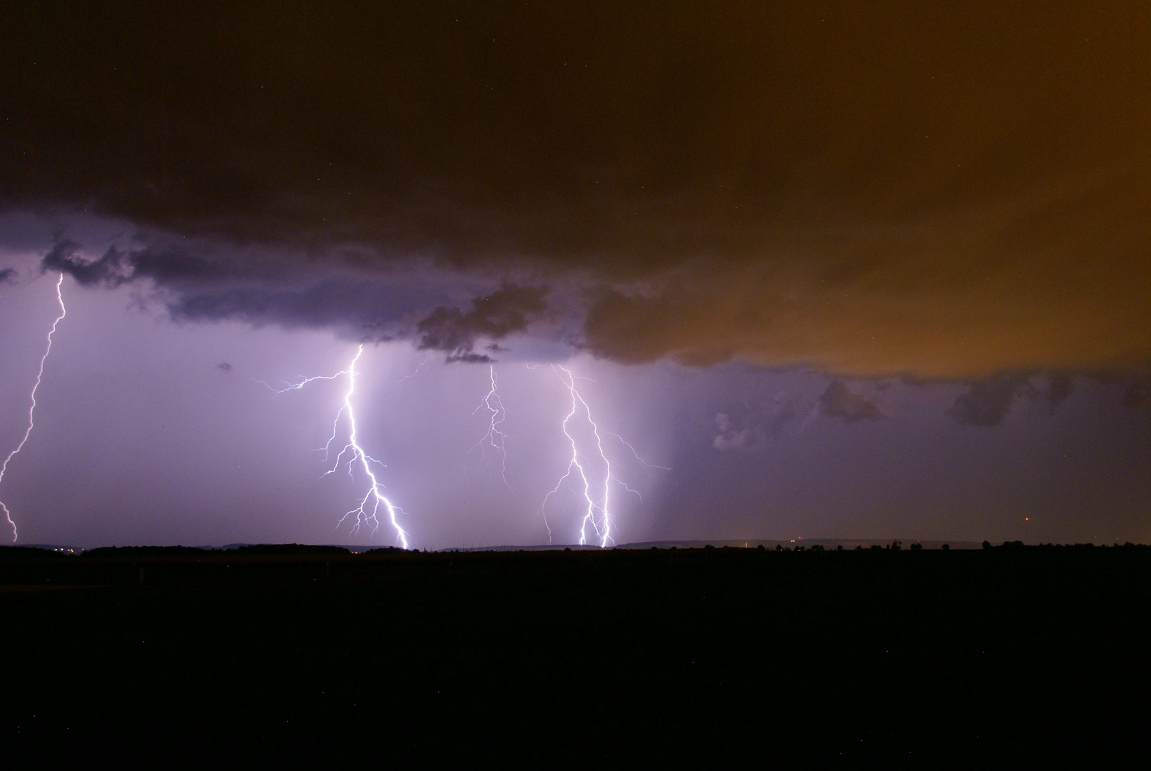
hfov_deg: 46.3
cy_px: 386
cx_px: 576
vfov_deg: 32.0
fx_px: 1345
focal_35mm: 42
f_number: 7.1
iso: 400
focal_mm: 28
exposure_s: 27
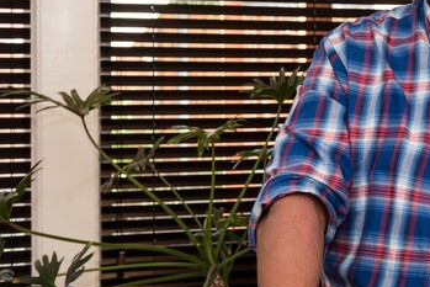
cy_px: 132
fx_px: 1123
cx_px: 591
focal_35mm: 94
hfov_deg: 19.6
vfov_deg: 14.6
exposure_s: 1/60
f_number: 5.6
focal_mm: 32
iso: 400
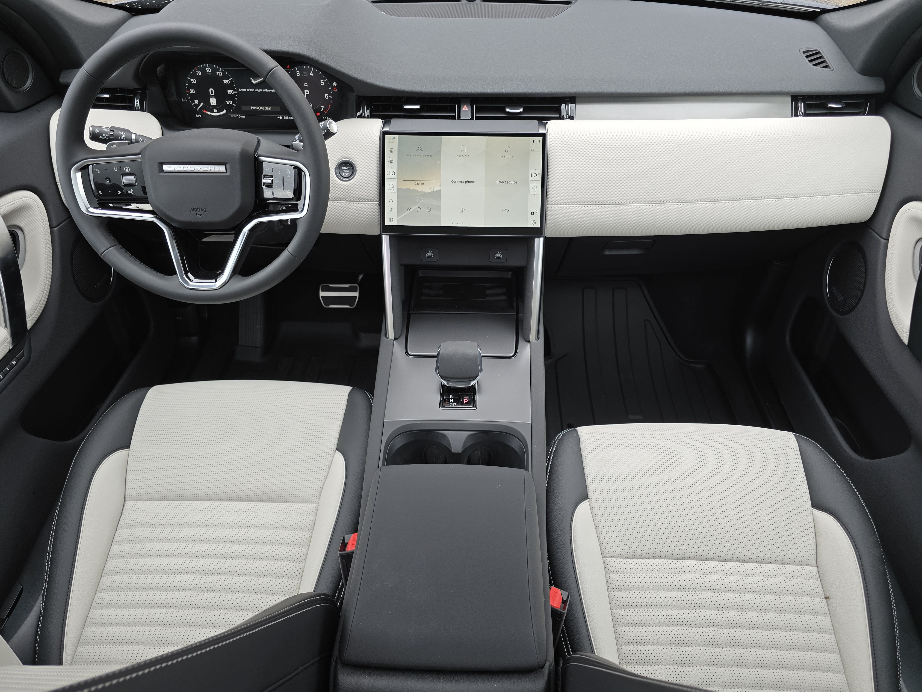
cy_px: 346
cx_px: 461
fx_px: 613
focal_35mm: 23
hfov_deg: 73.9
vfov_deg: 58.9
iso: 12
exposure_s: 1/64.9
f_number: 1.7
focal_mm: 6.3
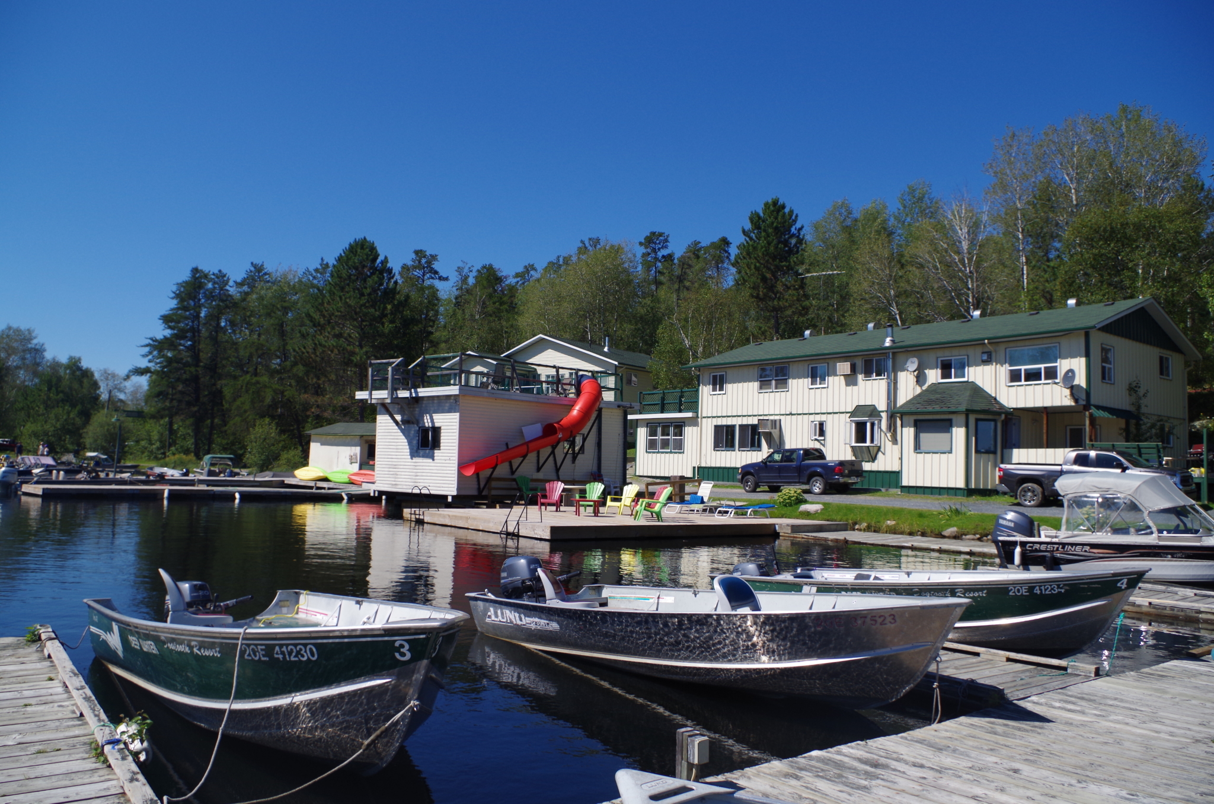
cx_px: 607
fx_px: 909
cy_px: 402
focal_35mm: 27
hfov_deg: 67.5
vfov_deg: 47.7
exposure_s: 1/500
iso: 200
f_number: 8
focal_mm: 18
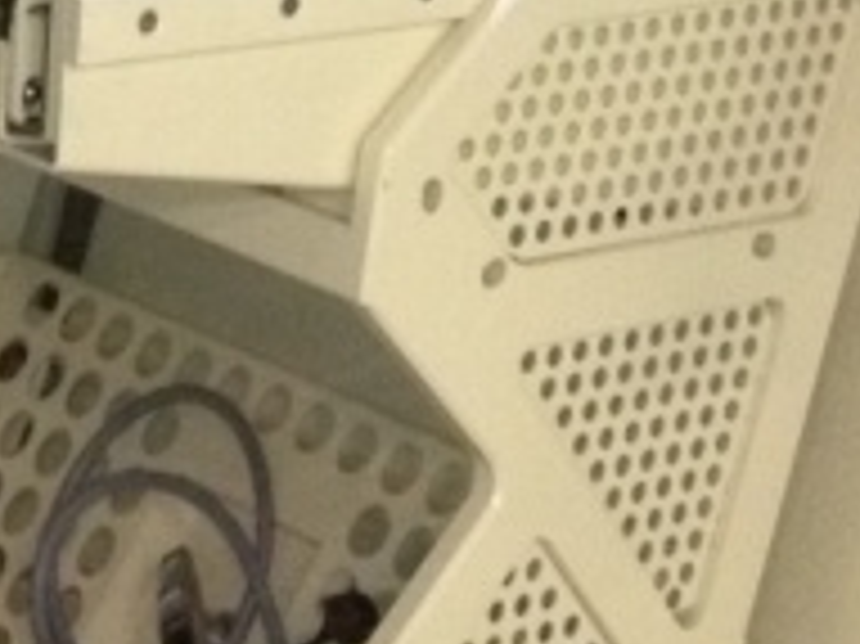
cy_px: -878
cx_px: 194
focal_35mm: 188
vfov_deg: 7.4
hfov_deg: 10.5
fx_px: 4668
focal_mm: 4.28
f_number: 2.4
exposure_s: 1/20
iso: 250
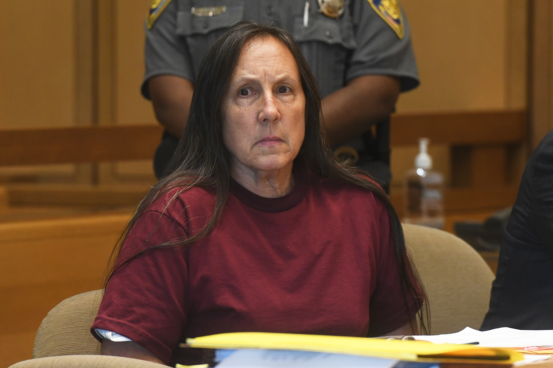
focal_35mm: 200
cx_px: 276
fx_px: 3072
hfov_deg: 10.3
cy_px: 184
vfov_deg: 6.9
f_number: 5.6
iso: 1600
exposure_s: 1/60
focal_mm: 200
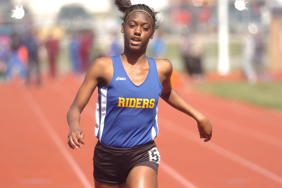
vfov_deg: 3.0
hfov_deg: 4.6
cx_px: 141
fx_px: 3522
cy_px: 94
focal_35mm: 450
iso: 500
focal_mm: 300
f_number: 4.5
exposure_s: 1/2500
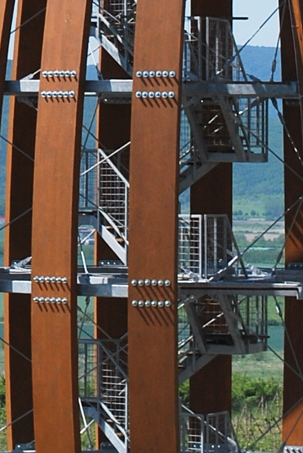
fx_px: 3940
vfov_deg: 6.5
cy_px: -89
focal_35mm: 313
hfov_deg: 4.4
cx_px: -245
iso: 140
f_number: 10
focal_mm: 38
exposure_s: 1/250
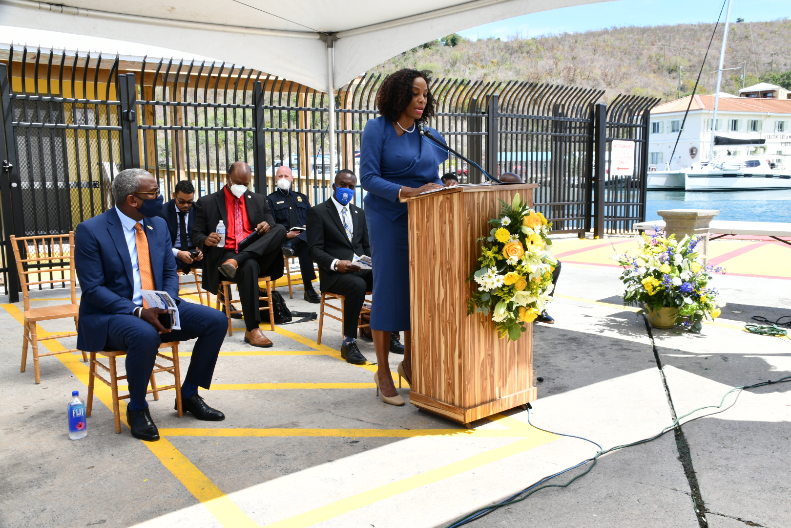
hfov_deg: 53.1
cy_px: 264
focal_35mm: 36
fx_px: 791
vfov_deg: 36.9
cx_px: 396
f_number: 13
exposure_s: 1/100
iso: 250
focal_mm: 24
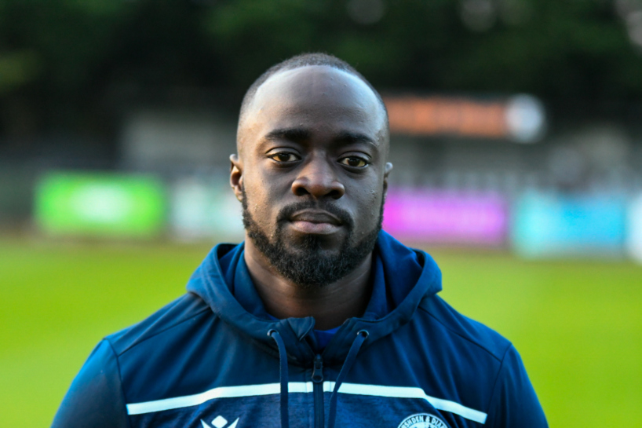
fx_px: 2995
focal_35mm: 168
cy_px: 214
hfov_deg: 12.2
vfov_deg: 8.2
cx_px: 321
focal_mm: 112
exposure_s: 1/500
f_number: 2.8
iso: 6400
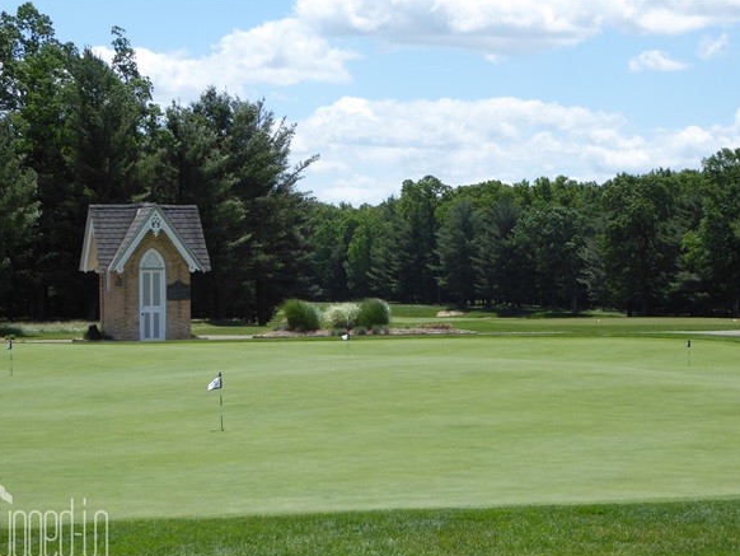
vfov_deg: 14.0
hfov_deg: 18.5
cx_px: 362
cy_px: 294
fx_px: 2267
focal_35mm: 106
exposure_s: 1/500
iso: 100
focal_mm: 17.5
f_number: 5
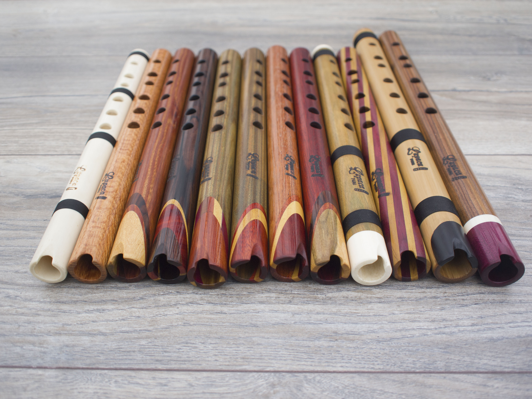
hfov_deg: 54.0
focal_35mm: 34
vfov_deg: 41.8
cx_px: 266
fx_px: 523
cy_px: 200
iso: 200
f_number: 2.8
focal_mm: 17
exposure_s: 1/80
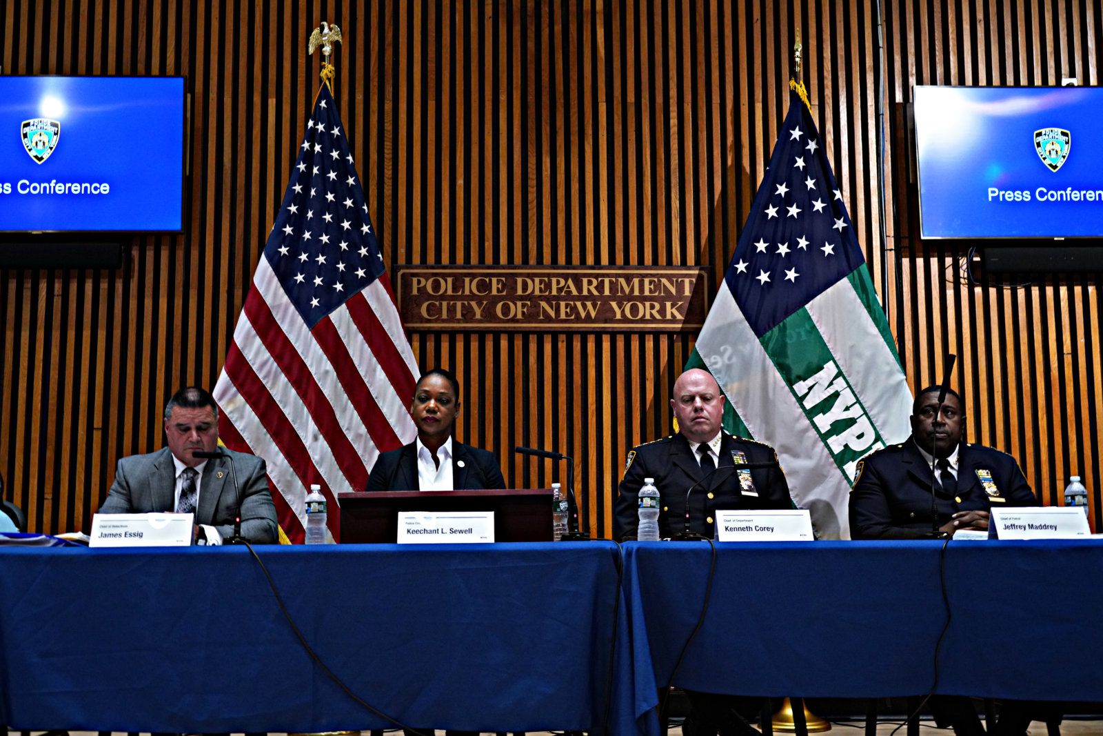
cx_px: 552
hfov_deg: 47.4
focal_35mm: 41
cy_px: 368
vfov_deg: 32.6
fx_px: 1256
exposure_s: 1/100
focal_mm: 41
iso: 2500
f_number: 4.5
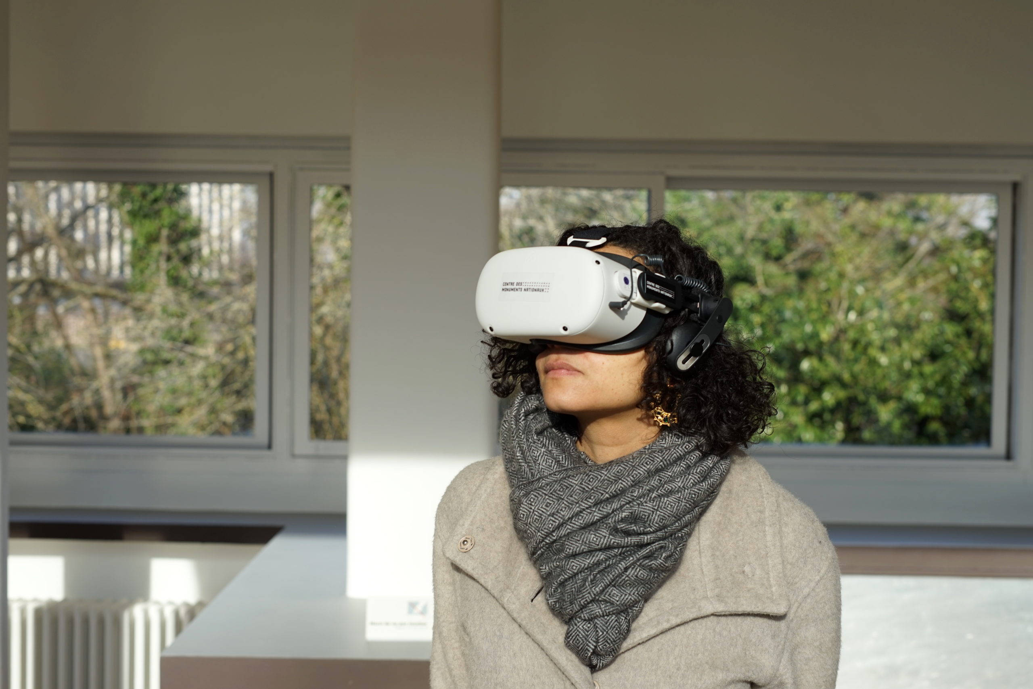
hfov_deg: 39.6
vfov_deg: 27.0
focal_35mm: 50
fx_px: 1435
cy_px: 344
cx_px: 516
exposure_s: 1/250
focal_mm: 50
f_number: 4.5
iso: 100
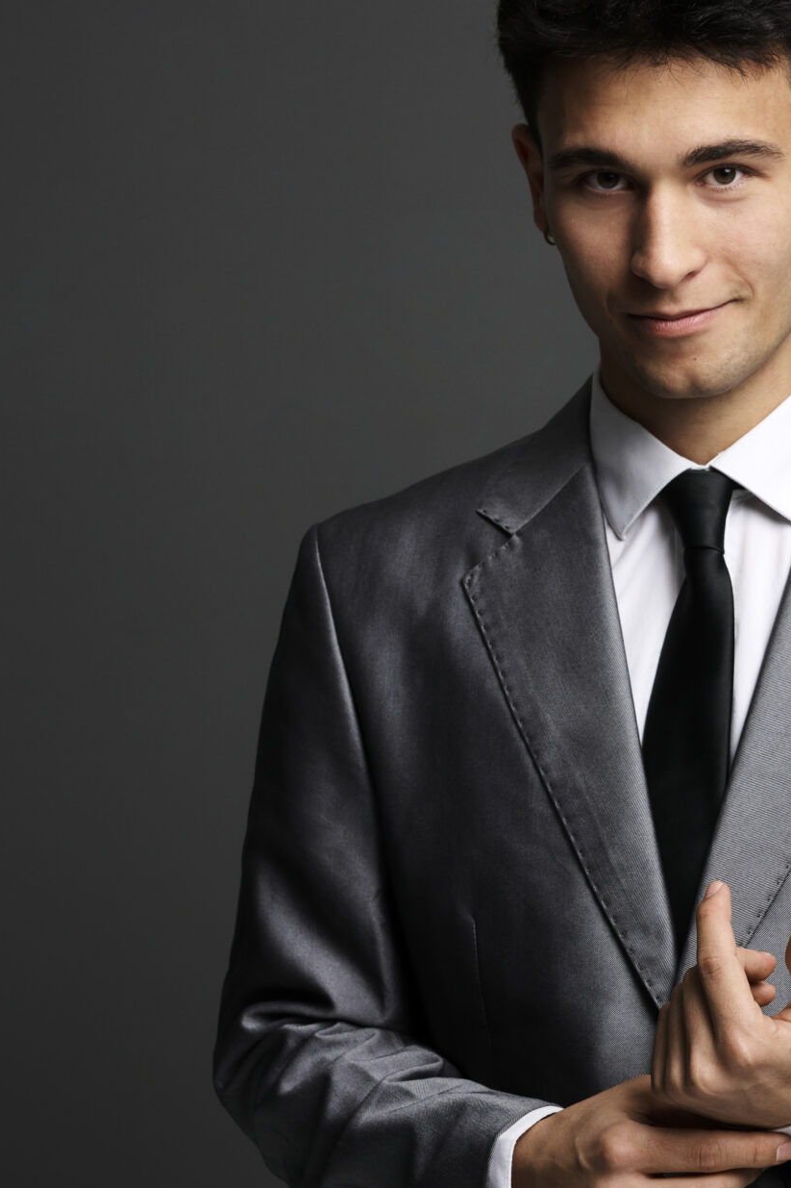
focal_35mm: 141
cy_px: 562
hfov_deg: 9.7
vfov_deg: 14.6
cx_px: 650
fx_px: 4648
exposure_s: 1/200
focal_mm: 85
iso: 320
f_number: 8
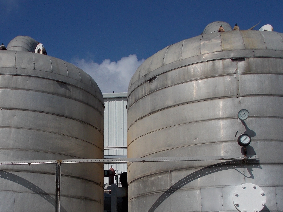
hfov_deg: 35.8
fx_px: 433
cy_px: 176
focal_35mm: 53
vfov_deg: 26.9
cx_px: 93
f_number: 8
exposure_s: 1/500
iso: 80
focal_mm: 4.6
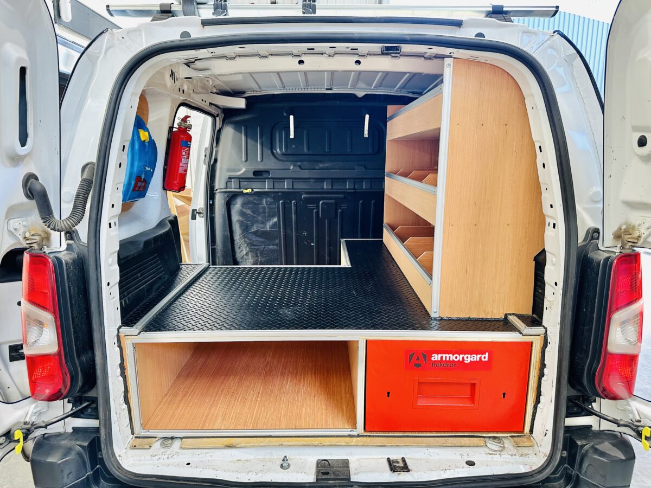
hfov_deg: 71.6
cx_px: 326
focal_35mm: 24
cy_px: 244
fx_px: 451
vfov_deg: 56.8
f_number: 1.78
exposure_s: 1/100
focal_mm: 6.86
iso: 160
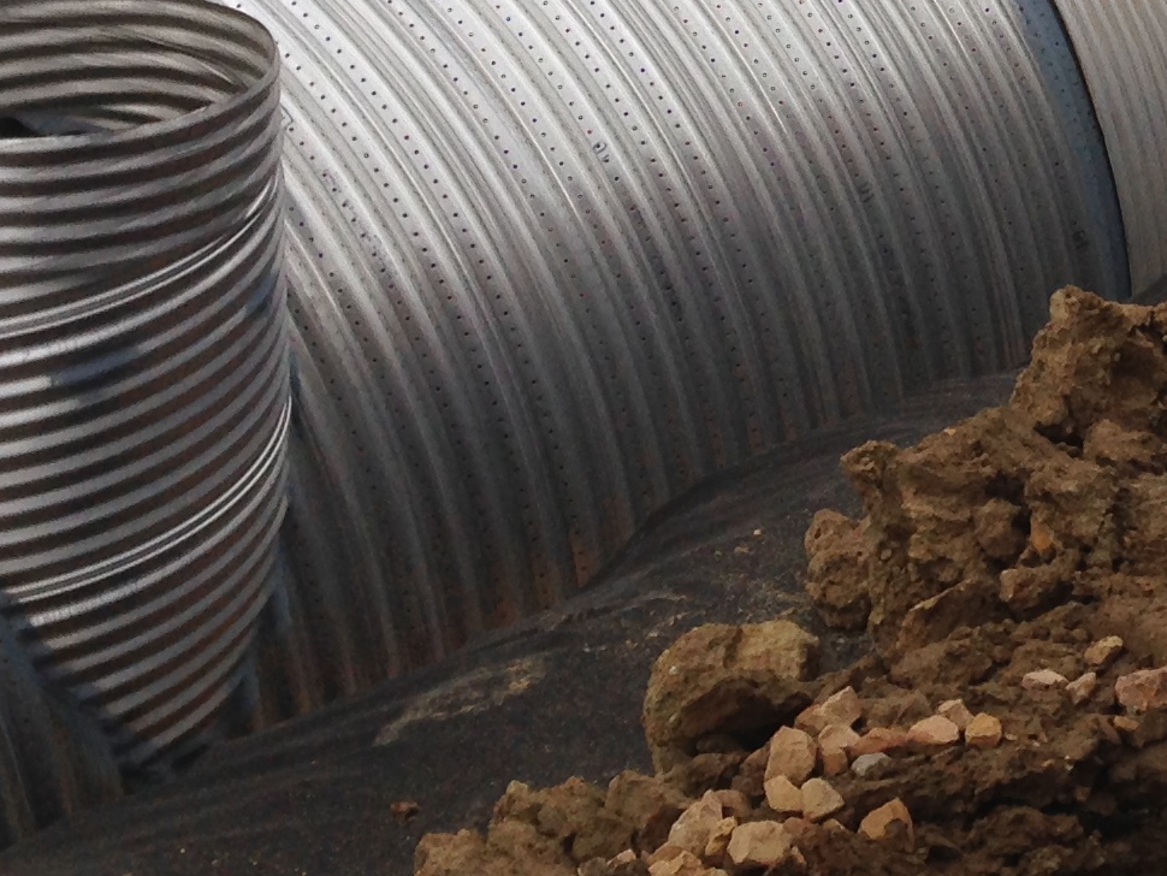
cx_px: 1541
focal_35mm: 111
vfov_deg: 12.9
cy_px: -256
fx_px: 3743
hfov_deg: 16.7
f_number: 2.4
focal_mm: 4.12
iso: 50
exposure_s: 1/589
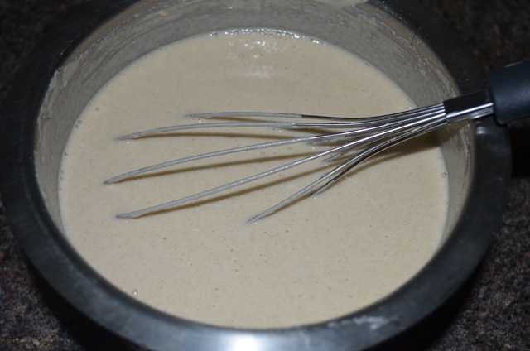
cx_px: 265
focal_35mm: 51
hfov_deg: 39.0
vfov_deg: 26.4
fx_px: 749
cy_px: 176
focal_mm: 34
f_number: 5
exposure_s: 1/60
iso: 640
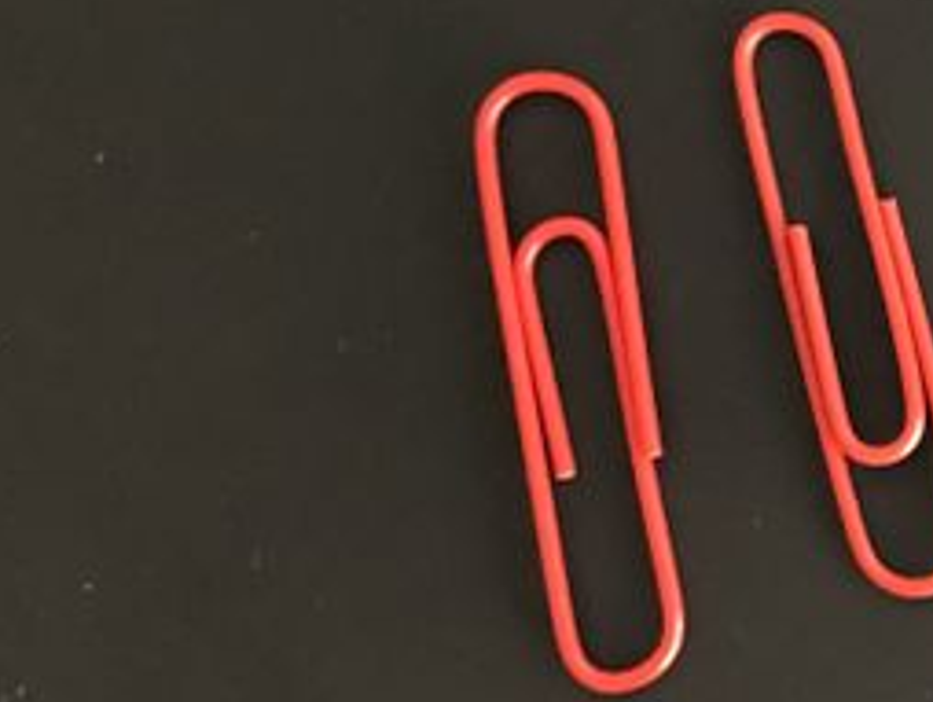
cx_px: 1473
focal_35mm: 107
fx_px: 2887
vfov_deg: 13.8
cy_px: 250
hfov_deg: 16.4
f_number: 1.8
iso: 100
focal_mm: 3.99
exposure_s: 1/5
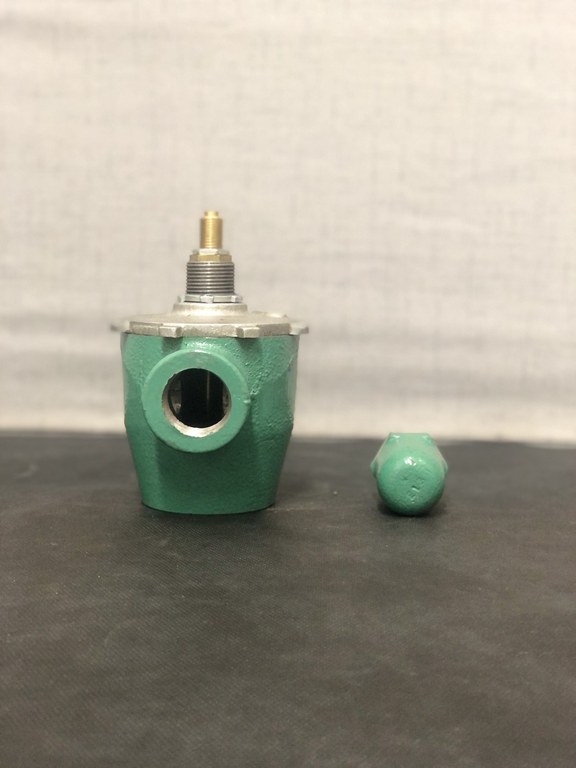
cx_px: 288
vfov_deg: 36.8
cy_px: 384
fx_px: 1154
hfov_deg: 28.0
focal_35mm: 52
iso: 160
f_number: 2.4
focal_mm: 6
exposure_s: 1/17
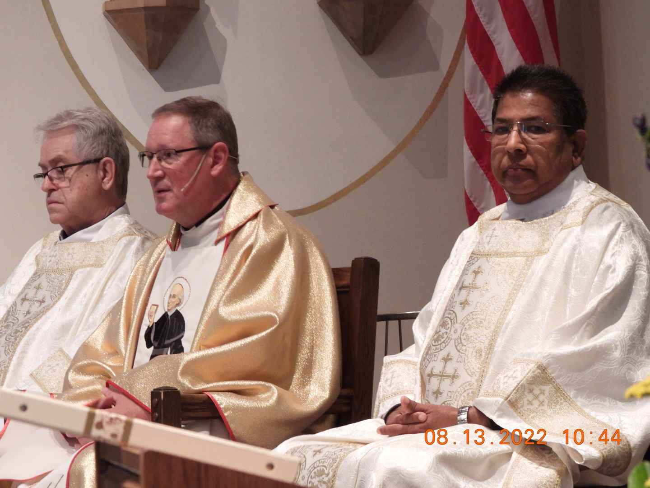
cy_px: 244
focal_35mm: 185
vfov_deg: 8.0
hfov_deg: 10.7
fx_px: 3474
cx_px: 325
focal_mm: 33
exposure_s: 1/15
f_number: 4.5
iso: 640
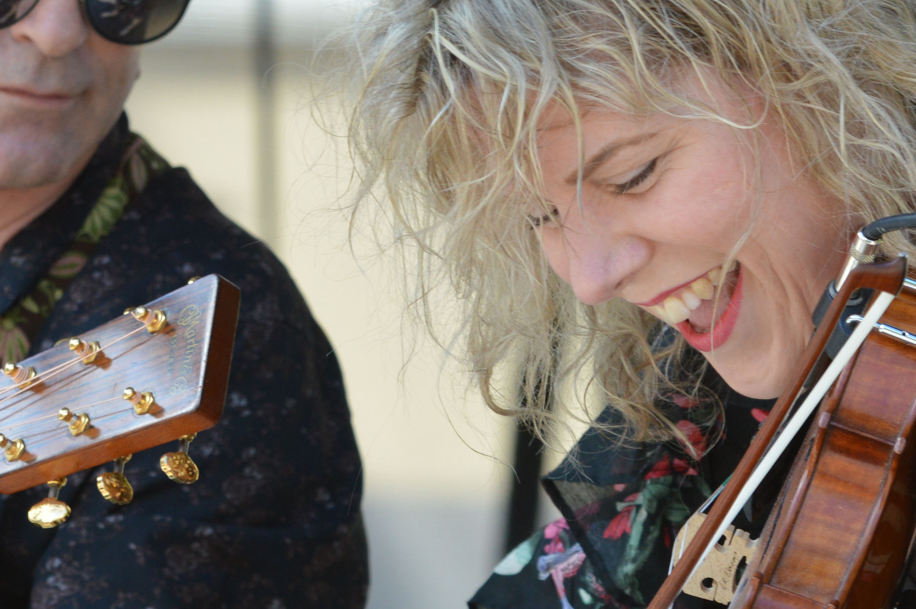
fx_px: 14568
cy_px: 427
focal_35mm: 573
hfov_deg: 3.6
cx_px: 224
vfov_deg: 2.4
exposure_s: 1/400
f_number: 5
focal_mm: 150
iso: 400
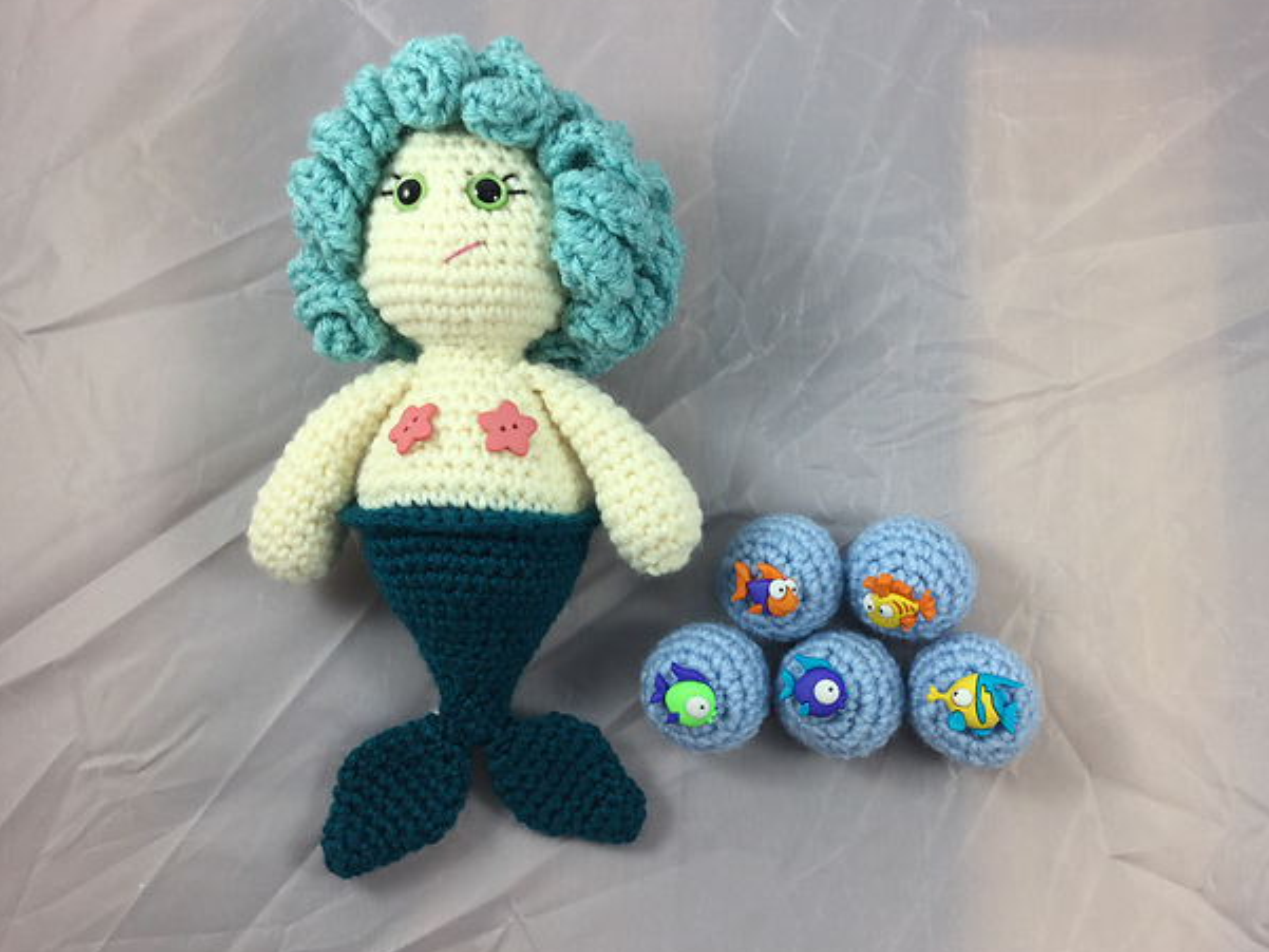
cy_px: 475
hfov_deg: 55.3
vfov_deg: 43.0
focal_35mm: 33
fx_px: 1210
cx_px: 661
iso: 25
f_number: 2.4
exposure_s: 1/60
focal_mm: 3.3
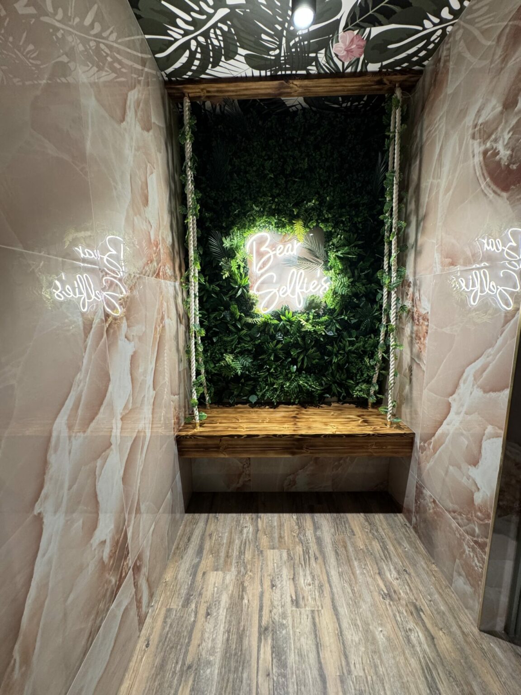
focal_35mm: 14
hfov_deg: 85.7
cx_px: 260
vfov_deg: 102.1
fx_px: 281
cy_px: 348
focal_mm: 2.22
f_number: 2.2
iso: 250
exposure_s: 1/50
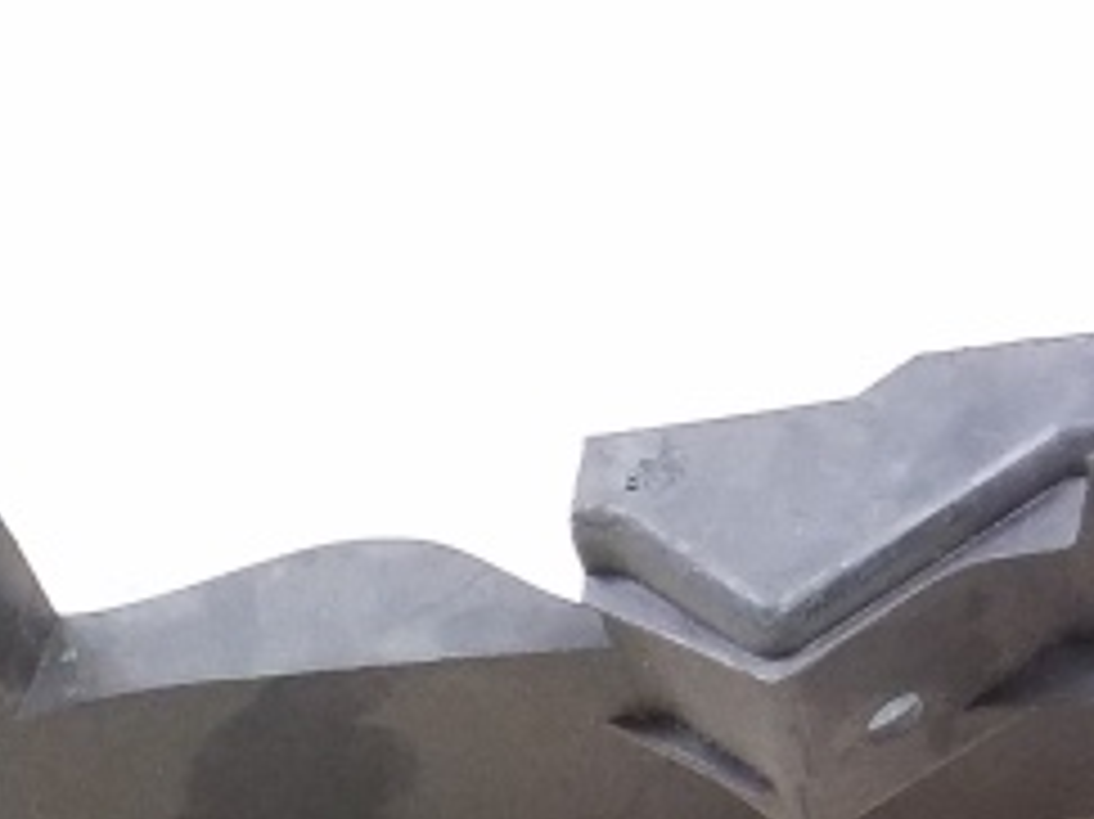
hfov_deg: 16.2
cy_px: 315
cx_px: 1468
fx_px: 3601
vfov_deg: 13.0
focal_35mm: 114
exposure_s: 1/33
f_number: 1.9
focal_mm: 3.6
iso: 200
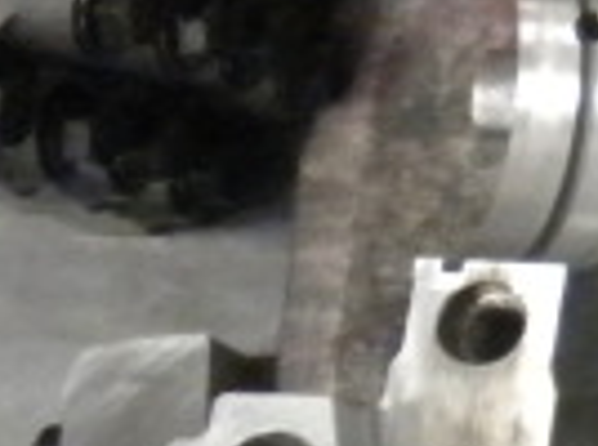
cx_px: 1745
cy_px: -76
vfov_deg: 6.7
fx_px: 3811
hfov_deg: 7.9
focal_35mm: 221
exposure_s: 1/81.4
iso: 800
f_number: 3.5
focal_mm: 6.6
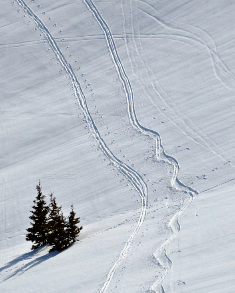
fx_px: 3990
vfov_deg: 4.2
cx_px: 118
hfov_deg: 3.4
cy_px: 173
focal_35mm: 459
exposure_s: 1/500
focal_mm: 270
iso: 200
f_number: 14
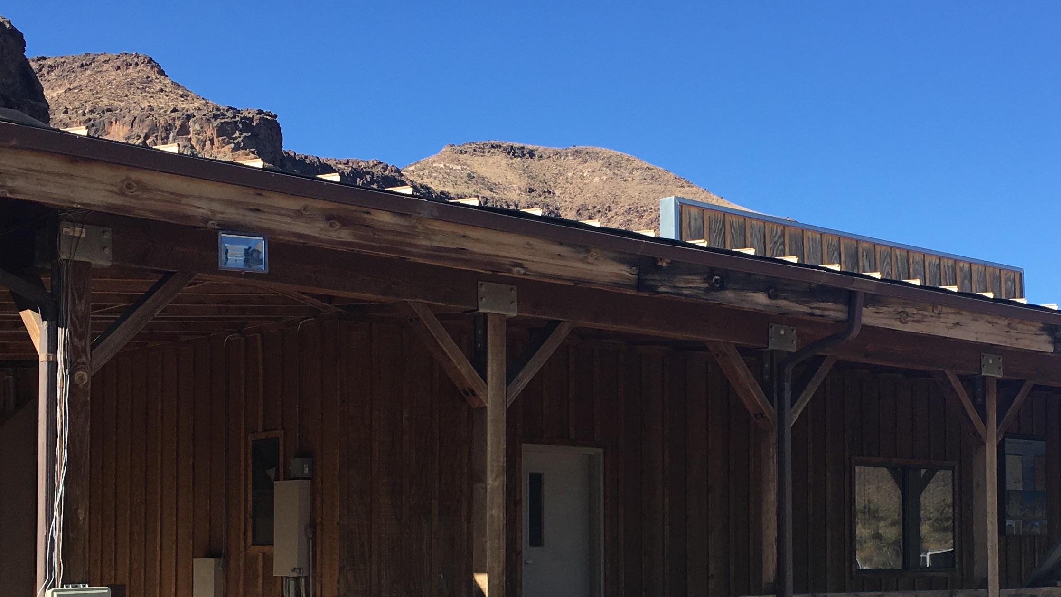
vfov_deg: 20.8
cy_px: 477
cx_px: 660
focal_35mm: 57
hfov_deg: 36.4
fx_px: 1604
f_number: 2.2
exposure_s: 1/1183
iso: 25
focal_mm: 4.15
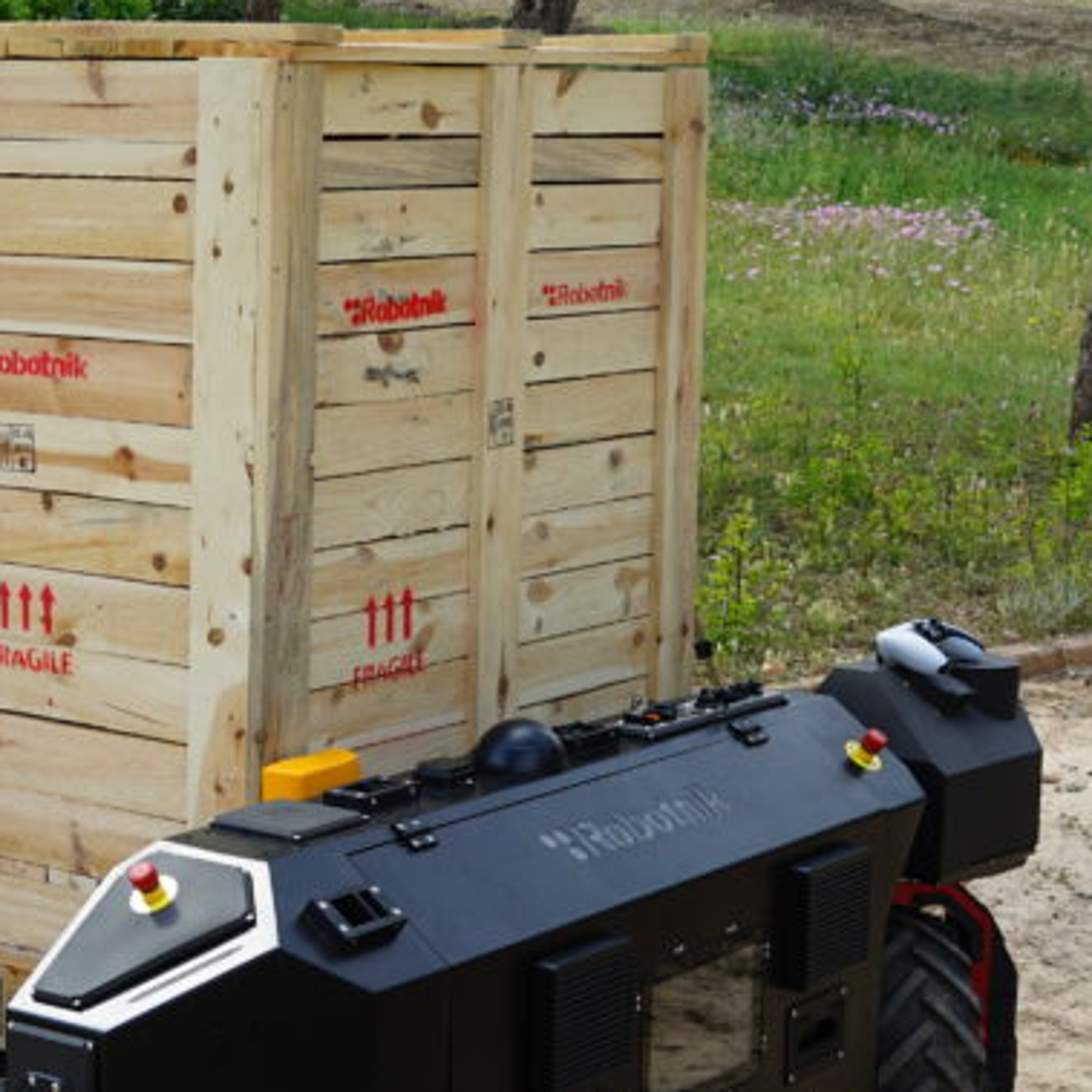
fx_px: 3034
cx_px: 245
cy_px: 713
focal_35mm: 85
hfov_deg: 20.2
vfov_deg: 20.3
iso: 100
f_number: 9
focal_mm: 37
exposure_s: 1/80
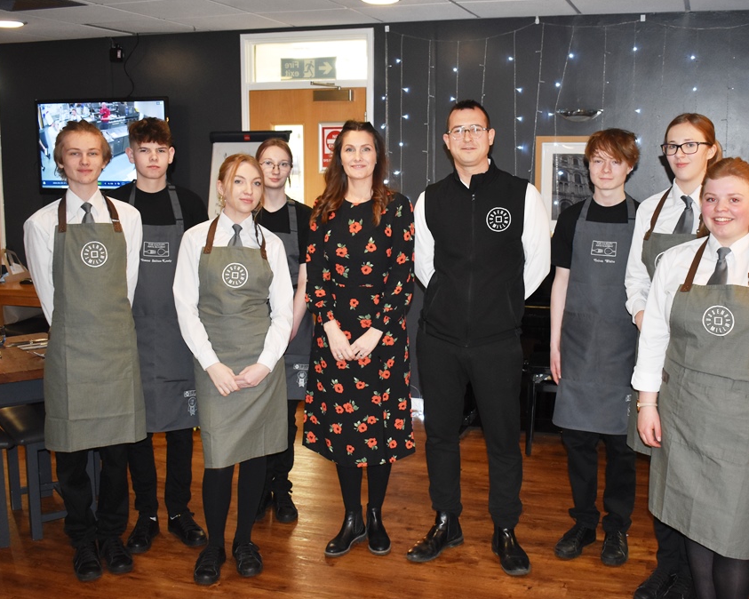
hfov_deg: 44.8
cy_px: 301
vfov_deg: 36.5
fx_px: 909
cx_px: 406
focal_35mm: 41
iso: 1600
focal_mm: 24
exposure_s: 1/60
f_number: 3.8
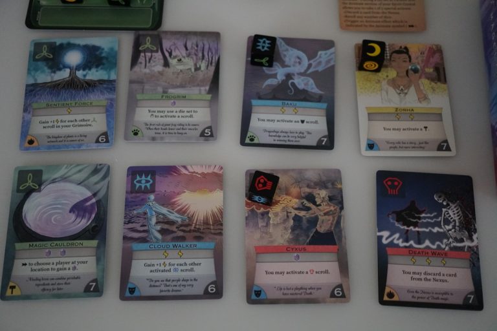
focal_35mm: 45
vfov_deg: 29.9
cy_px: 166
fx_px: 621
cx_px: 248
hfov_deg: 43.6
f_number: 3.5
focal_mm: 30
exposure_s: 1/60
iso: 4000
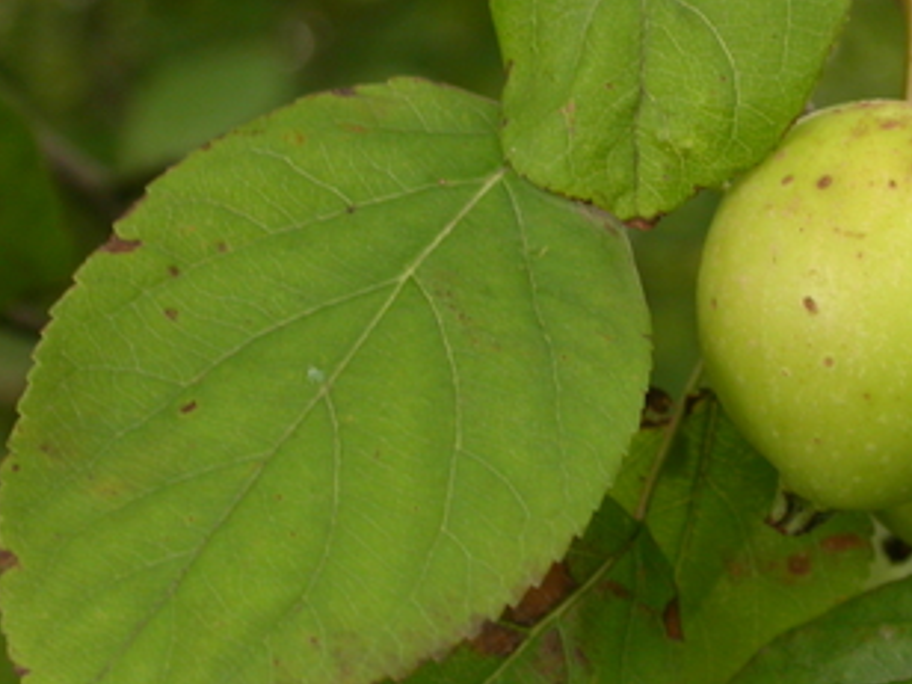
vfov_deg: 11.3
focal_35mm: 131
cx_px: 657
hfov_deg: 15.0
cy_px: 352
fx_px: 3451
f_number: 3.6
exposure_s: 1/58.2
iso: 100
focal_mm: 17.5
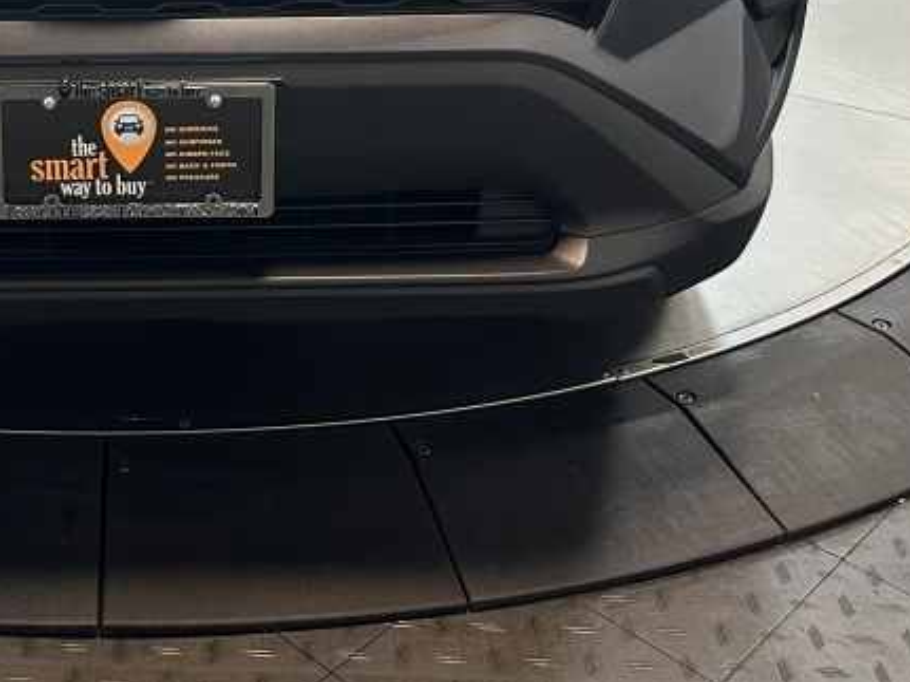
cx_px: 129
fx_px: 1498
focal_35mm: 57
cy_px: -114
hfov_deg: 32.5
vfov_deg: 23.6
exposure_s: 1/60
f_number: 1.78
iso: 320
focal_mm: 6.86
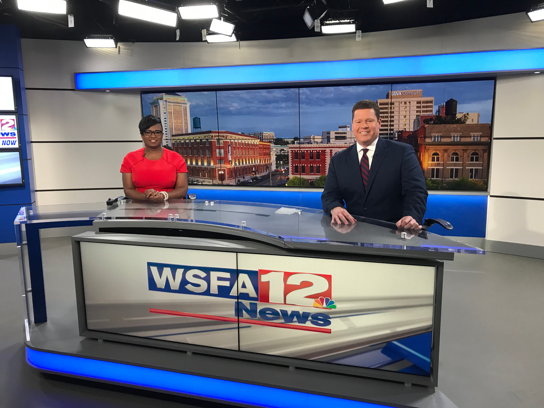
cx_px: 272
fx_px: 440
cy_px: 204
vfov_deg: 49.7
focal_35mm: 28
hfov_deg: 63.4
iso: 40
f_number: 1.8
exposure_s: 1/29
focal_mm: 3.99
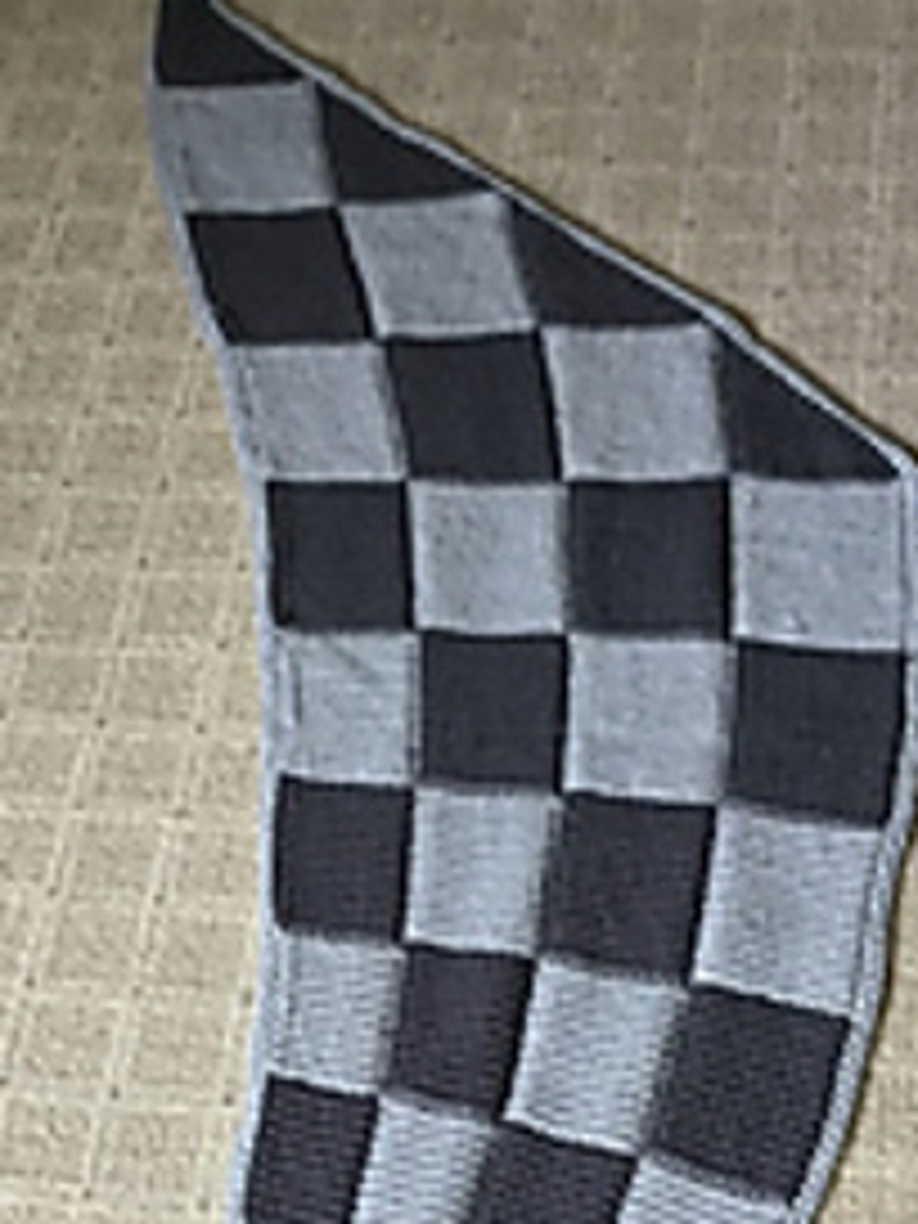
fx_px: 2015
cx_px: 245
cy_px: 1071
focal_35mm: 57
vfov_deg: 32.3
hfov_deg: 25.4
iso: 64
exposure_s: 1/30
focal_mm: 3.3
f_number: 2.4
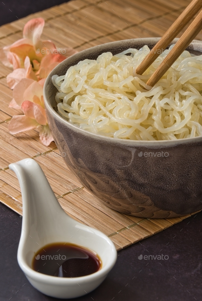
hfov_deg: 8.2
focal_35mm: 169
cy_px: 150
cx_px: 101
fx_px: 1413
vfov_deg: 12.1
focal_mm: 113
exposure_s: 1/6
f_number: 14
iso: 125
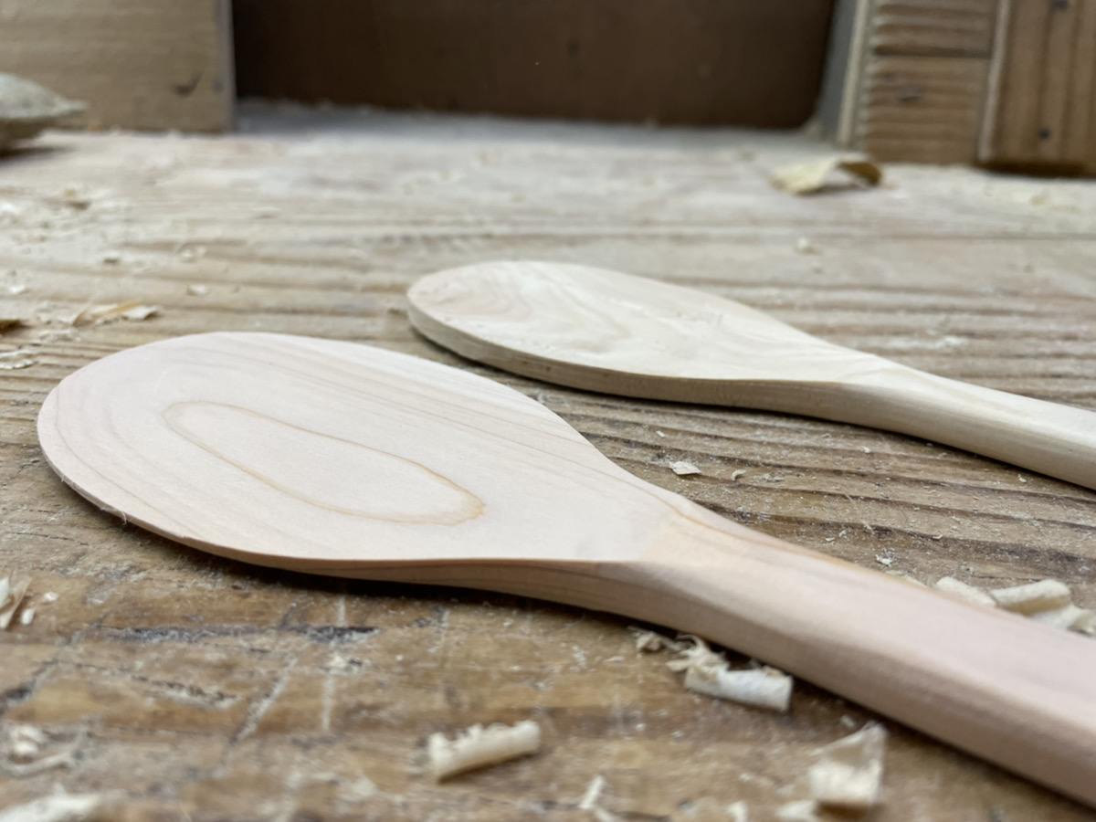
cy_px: 411
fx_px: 823
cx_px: 548
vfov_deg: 53.1
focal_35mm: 26
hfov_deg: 67.3
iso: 125
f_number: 1.6
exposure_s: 1/120
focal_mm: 4.2
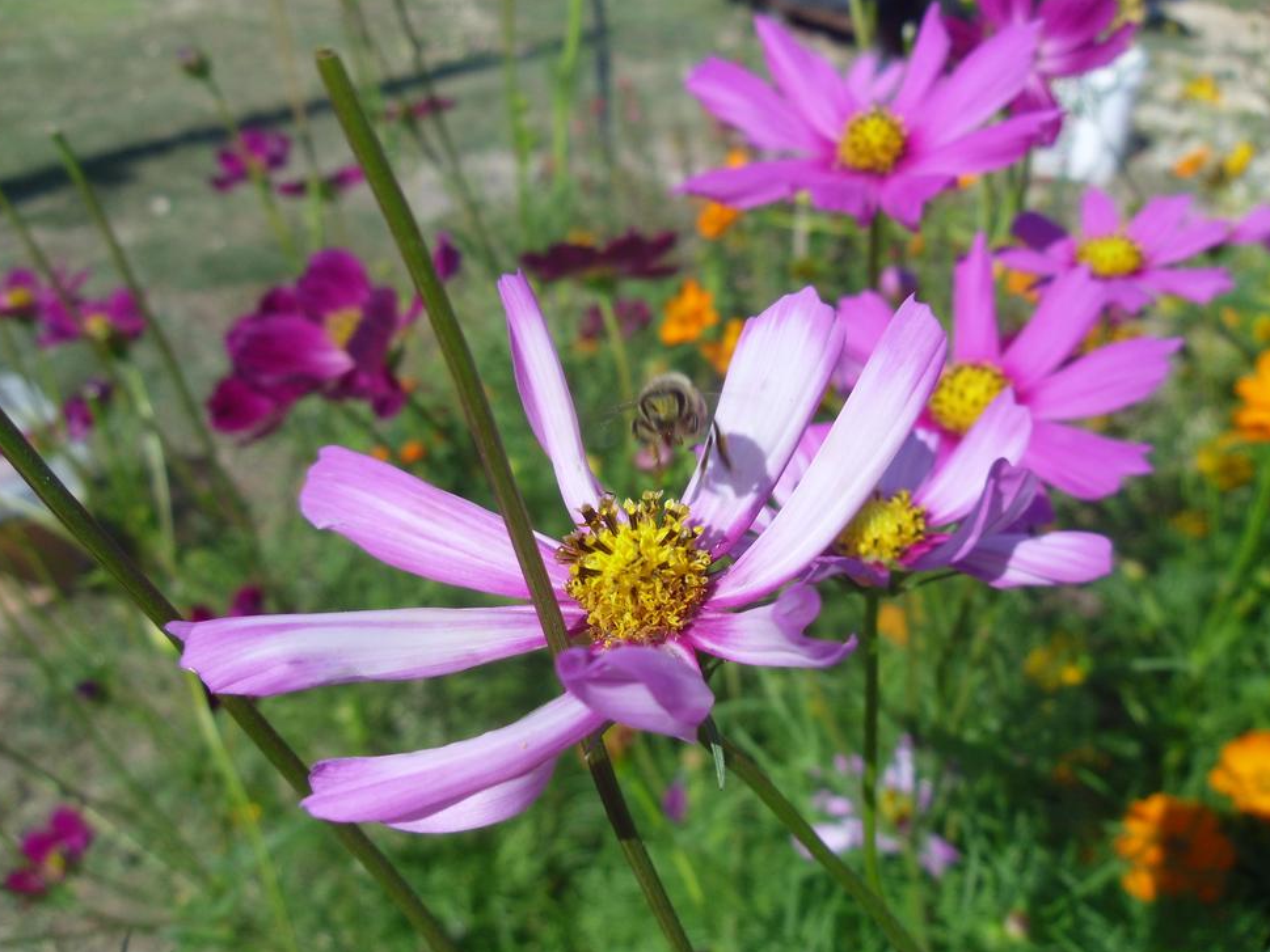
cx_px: 637
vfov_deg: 44.2
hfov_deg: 56.8
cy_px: 465
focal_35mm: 32
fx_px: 1174
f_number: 9.5
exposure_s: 1/158
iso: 80
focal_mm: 5.6
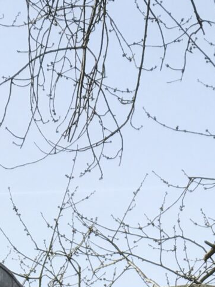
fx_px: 2019
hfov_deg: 6.1
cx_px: 114
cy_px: 533
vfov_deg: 7.8
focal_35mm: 244
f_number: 2.8
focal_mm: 6.6
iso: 20
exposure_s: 1/812
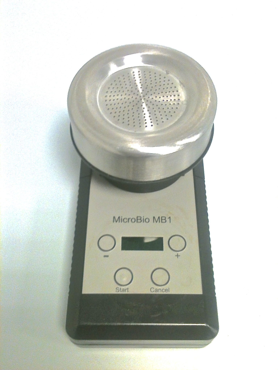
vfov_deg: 52.6
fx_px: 375
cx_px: 139
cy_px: 185
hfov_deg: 40.7
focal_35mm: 35
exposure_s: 1/17
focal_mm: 3.85
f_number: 2.8
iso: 100
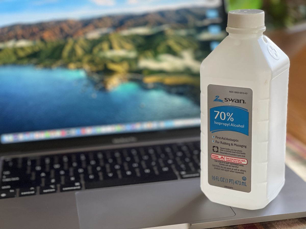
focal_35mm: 64
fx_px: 566
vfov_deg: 22.9
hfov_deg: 30.3
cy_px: 114
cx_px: 153
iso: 250
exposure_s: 1/76
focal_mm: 7.5
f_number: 2.2
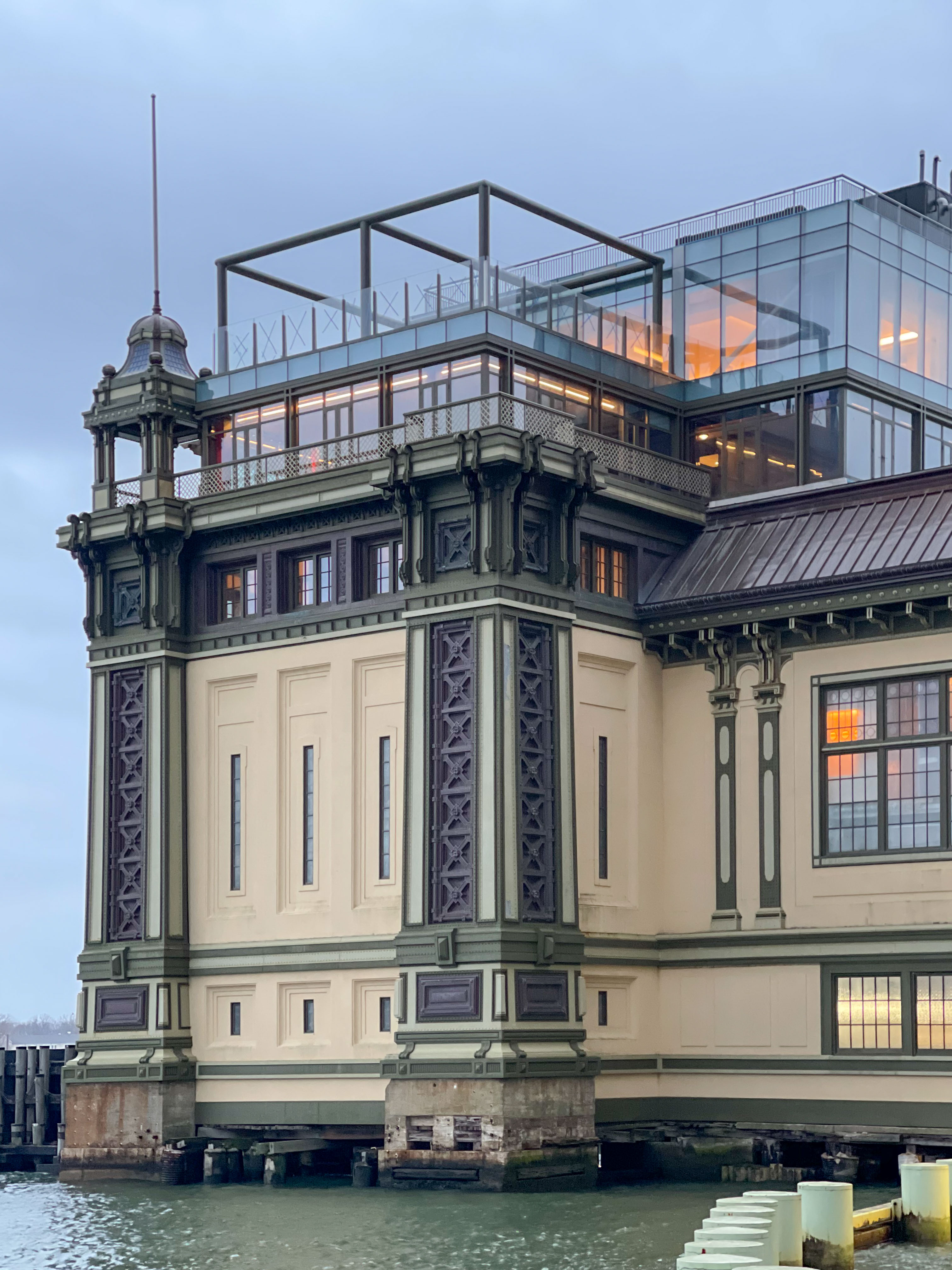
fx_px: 2347
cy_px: 635
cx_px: 476
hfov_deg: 22.9
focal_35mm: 64
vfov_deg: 30.3
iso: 320
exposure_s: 1/40
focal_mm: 7.5
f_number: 2.2
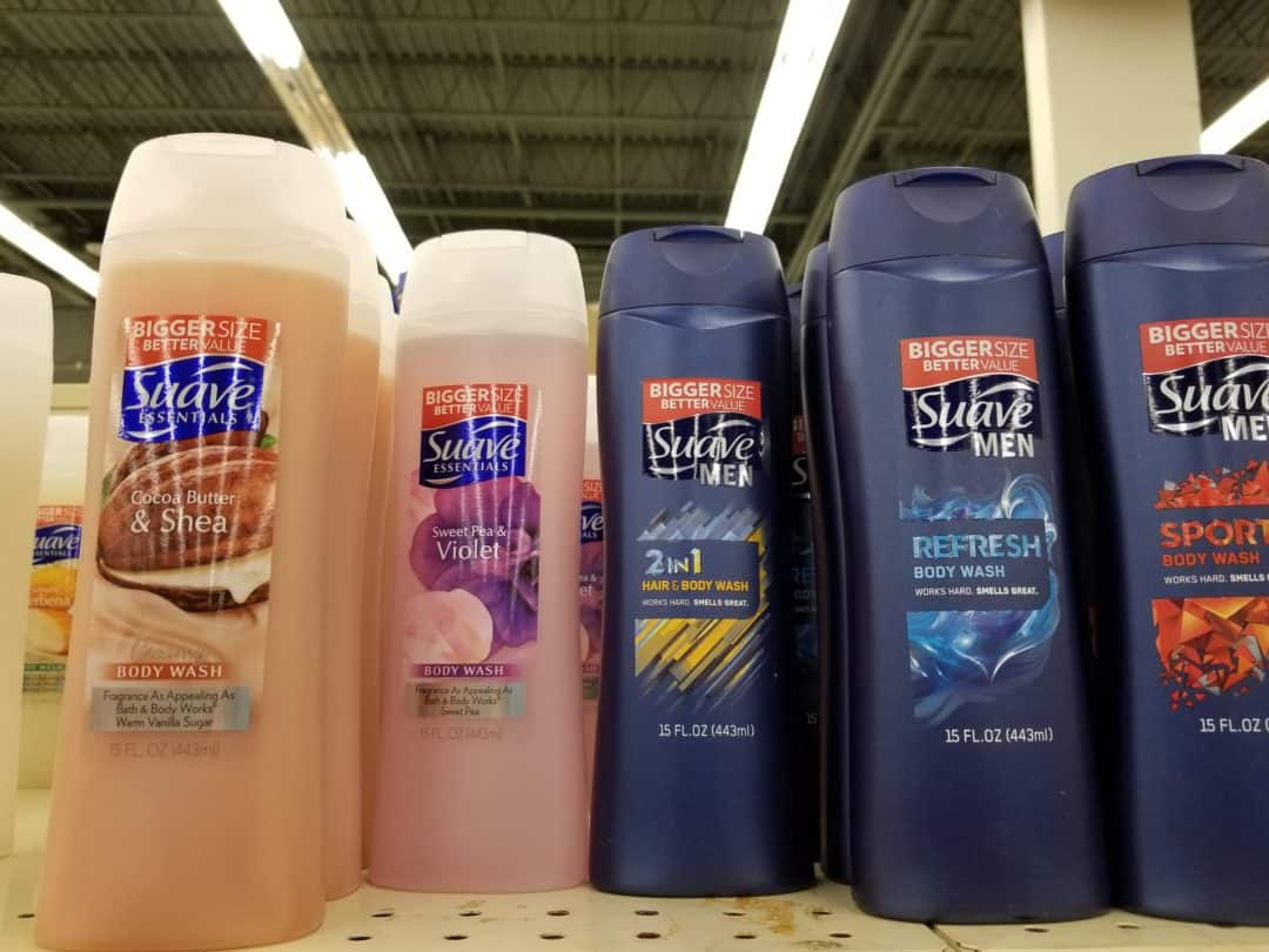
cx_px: 634
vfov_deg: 53.1
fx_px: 953
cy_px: 476
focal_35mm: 26
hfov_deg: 67.3
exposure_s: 1/60
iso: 125
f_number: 1.7
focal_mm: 4.3
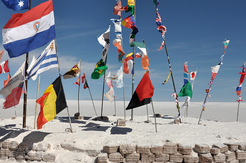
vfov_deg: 32.5
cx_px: 117
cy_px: 66
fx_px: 280
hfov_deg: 47.4
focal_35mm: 41
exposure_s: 1/400
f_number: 8
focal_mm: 20
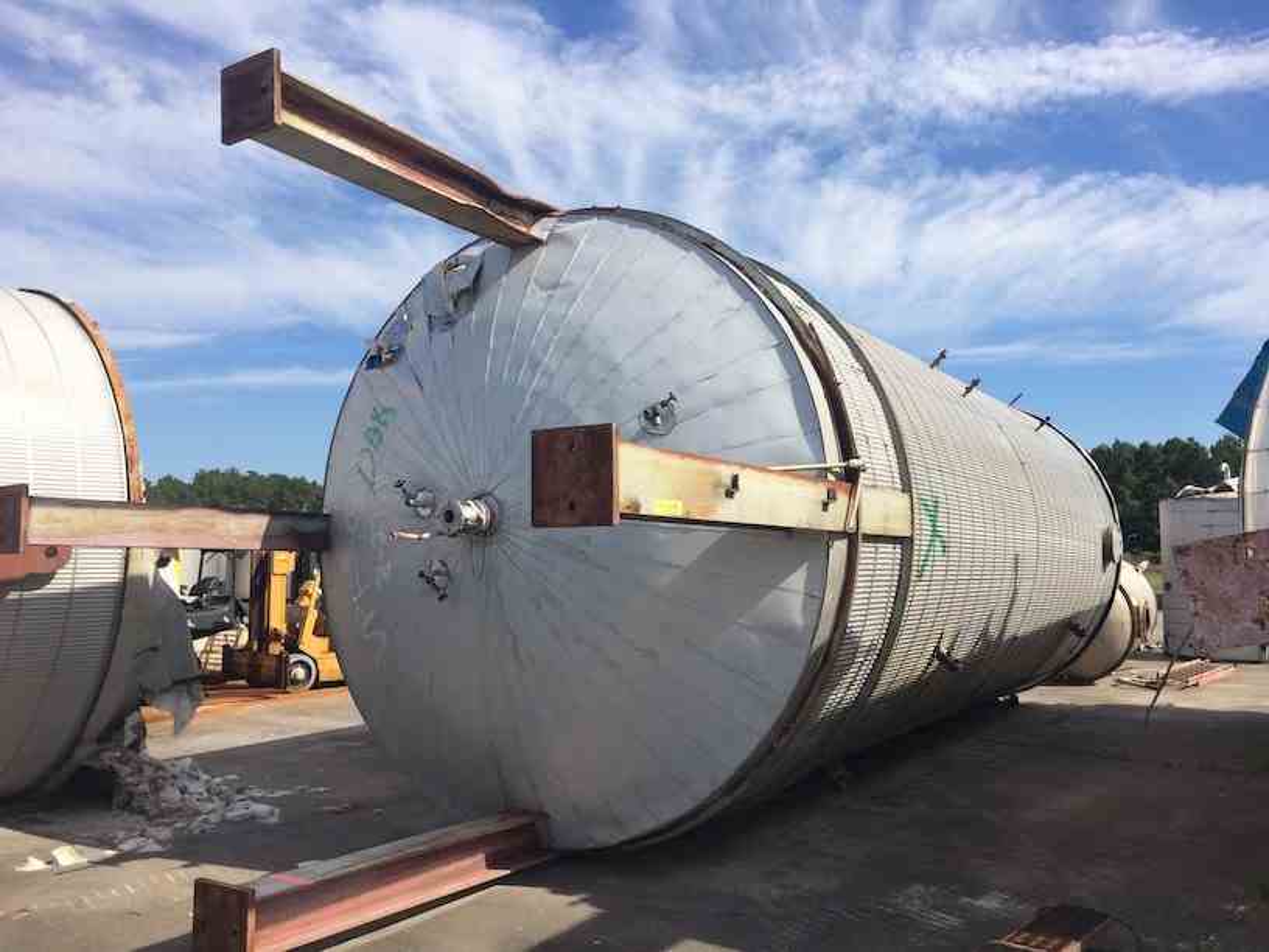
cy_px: 476
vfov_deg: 48.2
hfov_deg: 61.7
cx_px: 634
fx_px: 1063
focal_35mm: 29
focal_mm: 4.15
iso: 32
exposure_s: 1/2415
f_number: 2.2
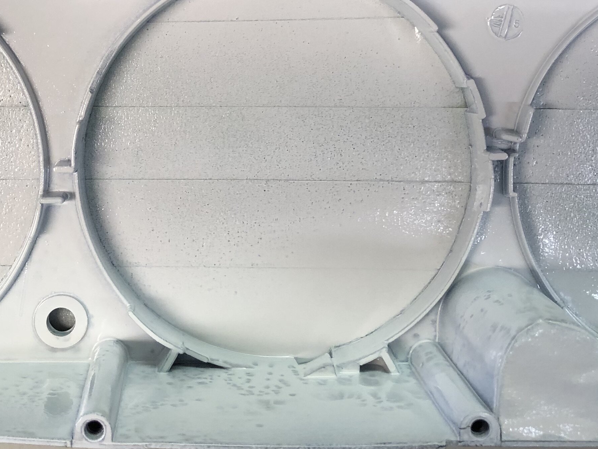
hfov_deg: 30.6
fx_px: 1088
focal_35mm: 63
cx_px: 217
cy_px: 99
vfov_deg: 23.0
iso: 25
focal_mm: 3.99
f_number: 1.8
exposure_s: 1/40
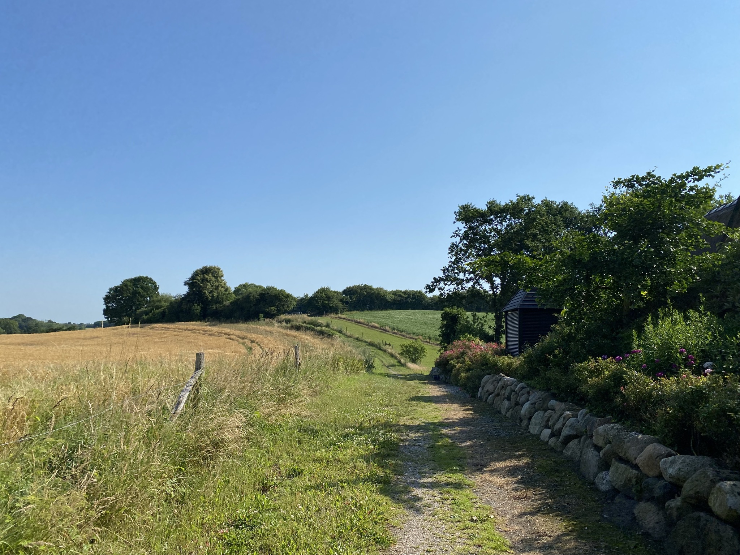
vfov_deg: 53.1
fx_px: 556
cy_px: 278
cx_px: 370
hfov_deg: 67.3
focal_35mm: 26
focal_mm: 4.25
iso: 32
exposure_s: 1/4115
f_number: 1.8
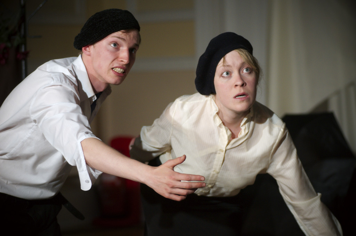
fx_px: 1333
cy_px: 118
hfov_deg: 15.2
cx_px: 178
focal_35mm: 135
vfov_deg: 10.1
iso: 500
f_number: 2.8
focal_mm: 90
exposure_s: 1/100
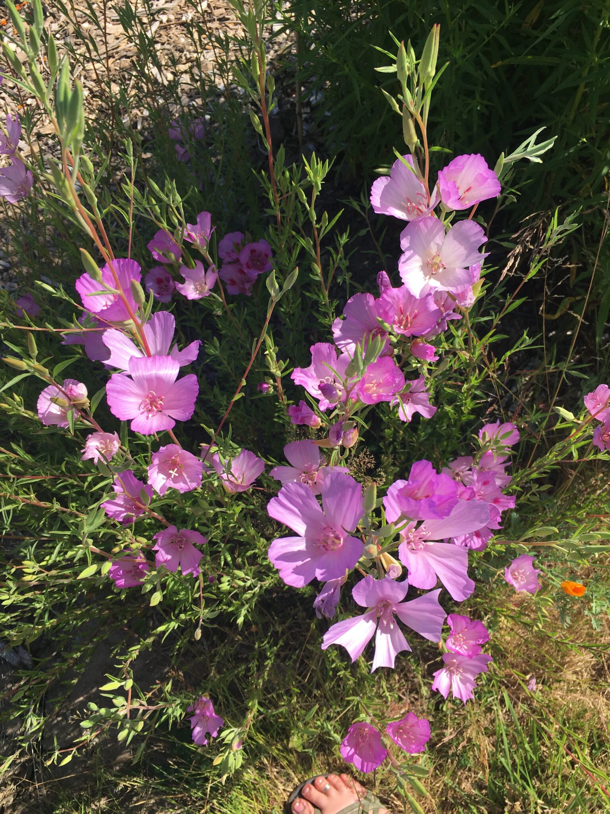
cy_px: 407
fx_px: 681
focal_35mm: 29
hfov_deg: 48.2
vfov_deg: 61.7
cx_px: 305
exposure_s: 1/938
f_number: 2.2
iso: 25
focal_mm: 4.15
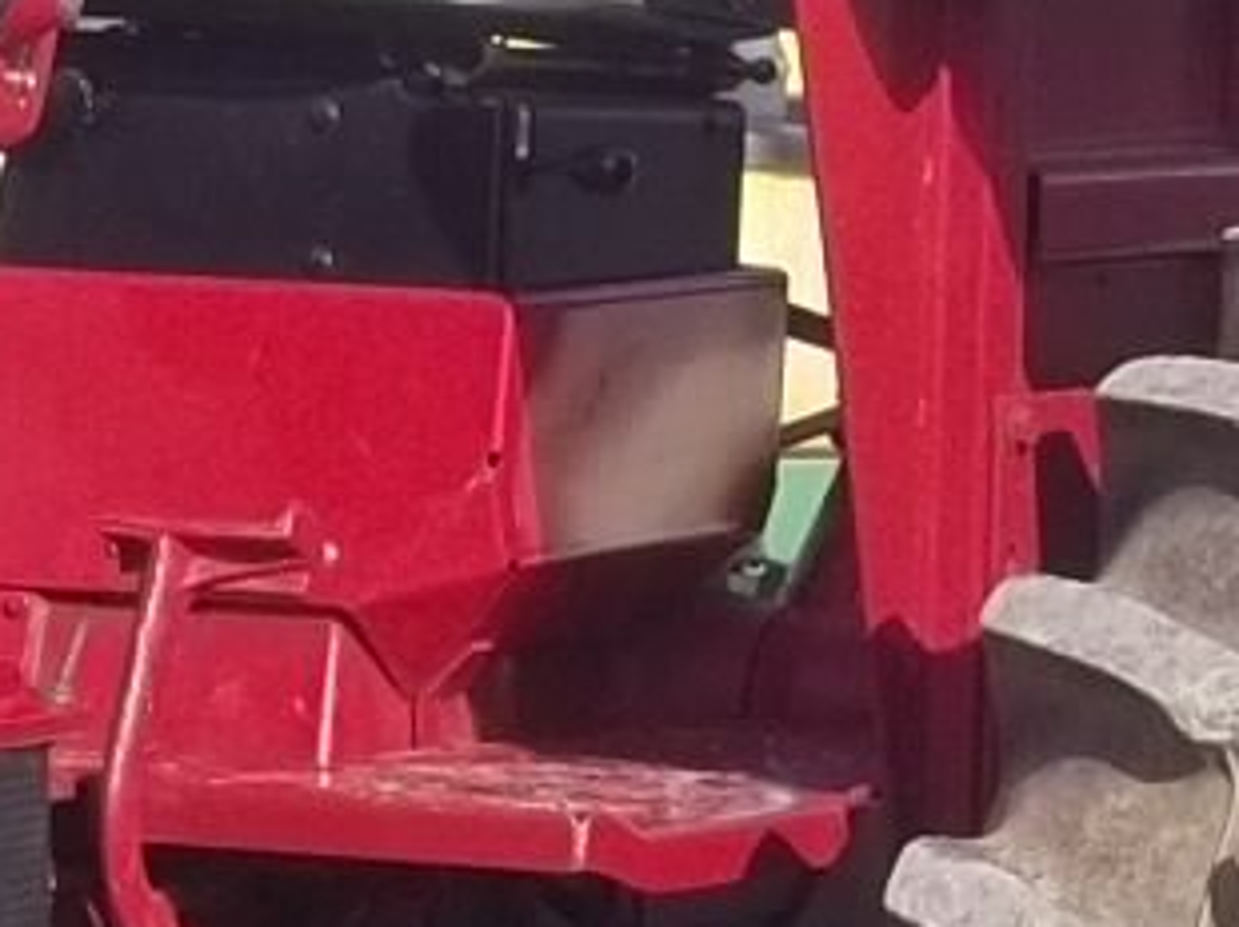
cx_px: -1063
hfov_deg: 4.9
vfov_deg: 3.6
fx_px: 14413
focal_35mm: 403
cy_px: 1902
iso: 64
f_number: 4.1
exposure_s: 1/400
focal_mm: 11
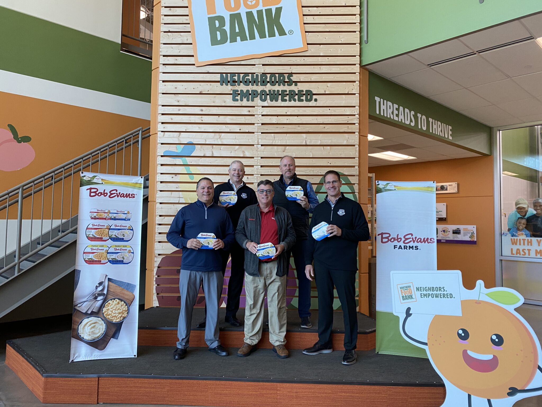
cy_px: 204
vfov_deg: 53.1
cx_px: 271
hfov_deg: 67.3
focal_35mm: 26
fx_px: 407
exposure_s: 1/60
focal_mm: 4.25
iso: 100
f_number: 1.8
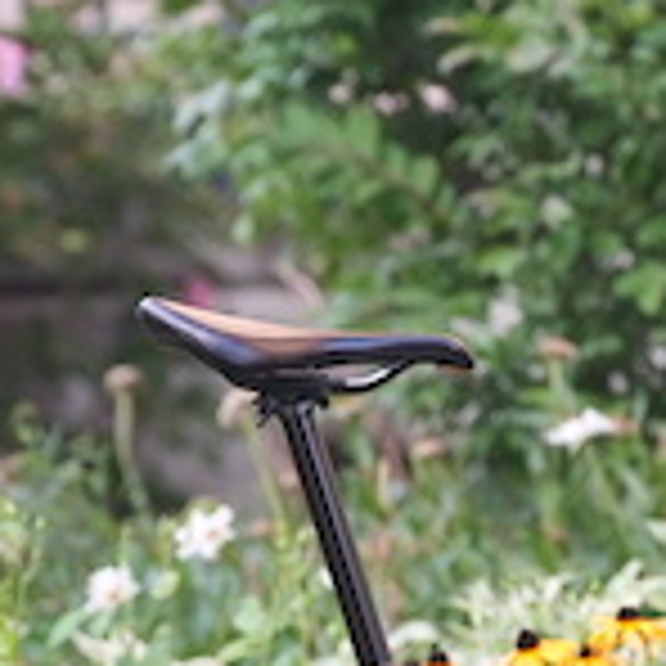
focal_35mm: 547
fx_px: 11907
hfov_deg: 3.2
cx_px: 783
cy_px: 835
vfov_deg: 3.2
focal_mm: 119
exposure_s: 1/250
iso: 1600
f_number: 3.2
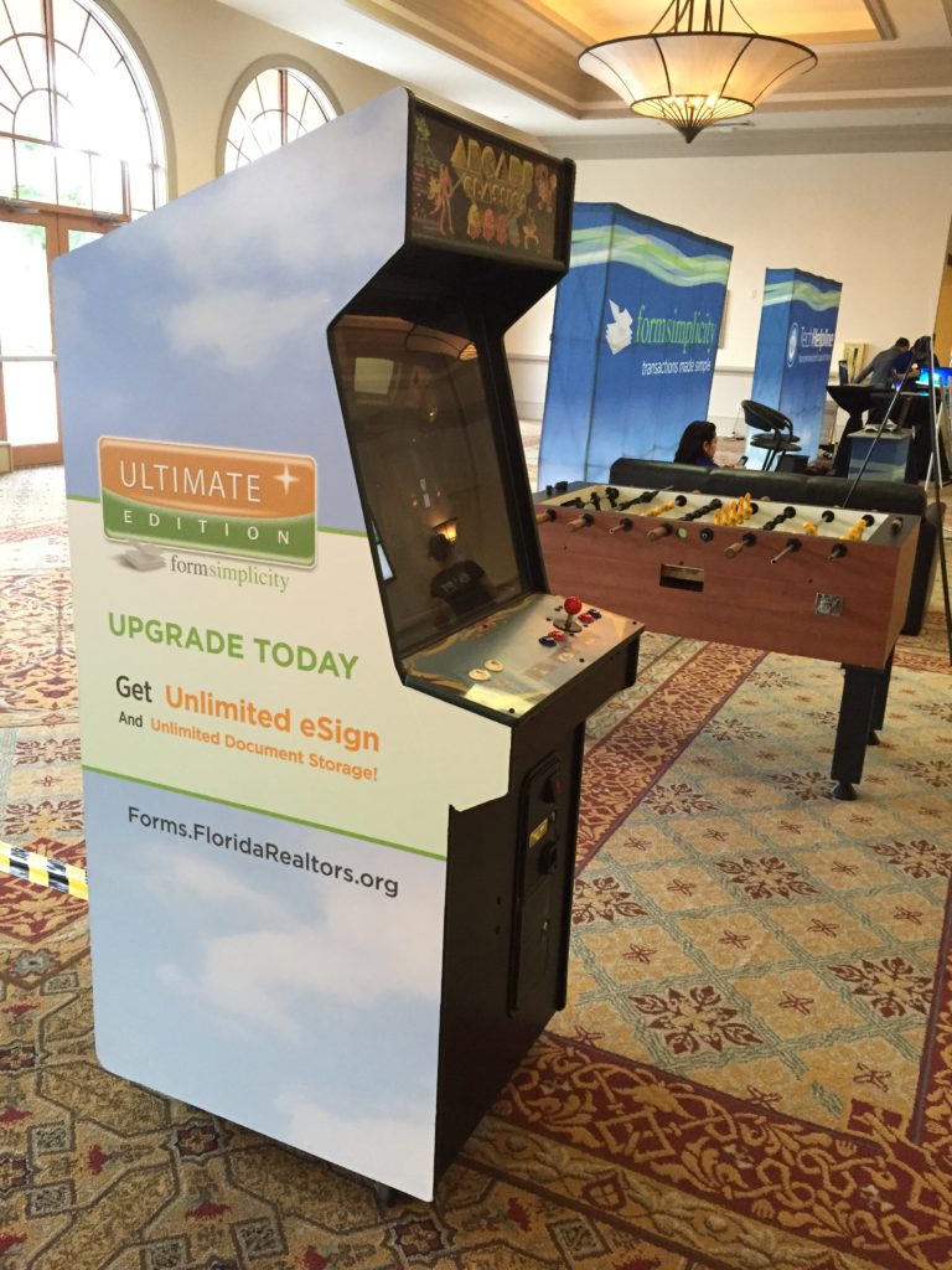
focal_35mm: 29
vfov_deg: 61.7
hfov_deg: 48.2
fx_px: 1063
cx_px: 476
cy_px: 635
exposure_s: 1/30
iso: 250
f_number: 2.2
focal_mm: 4.15
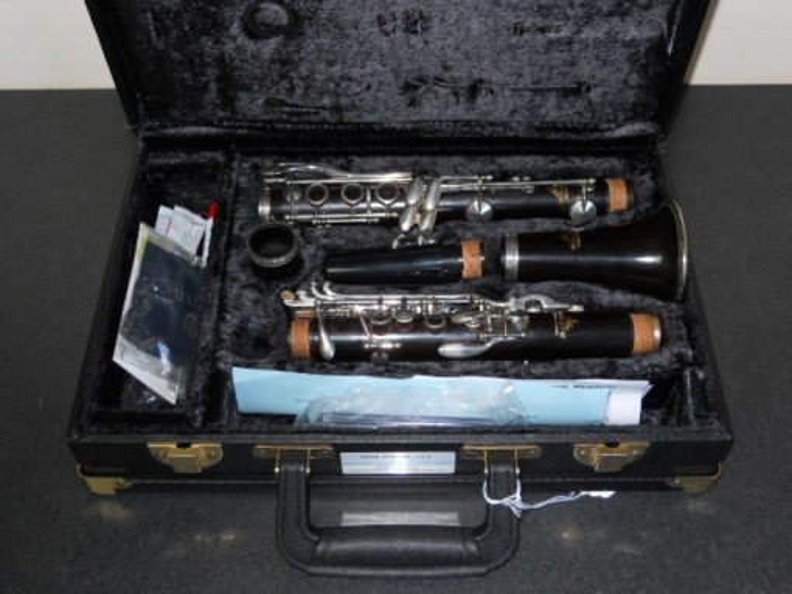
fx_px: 938
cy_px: 297
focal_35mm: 41
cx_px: 396
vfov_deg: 35.1
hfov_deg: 45.8
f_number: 3.2
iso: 80
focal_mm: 7.3
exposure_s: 1/30
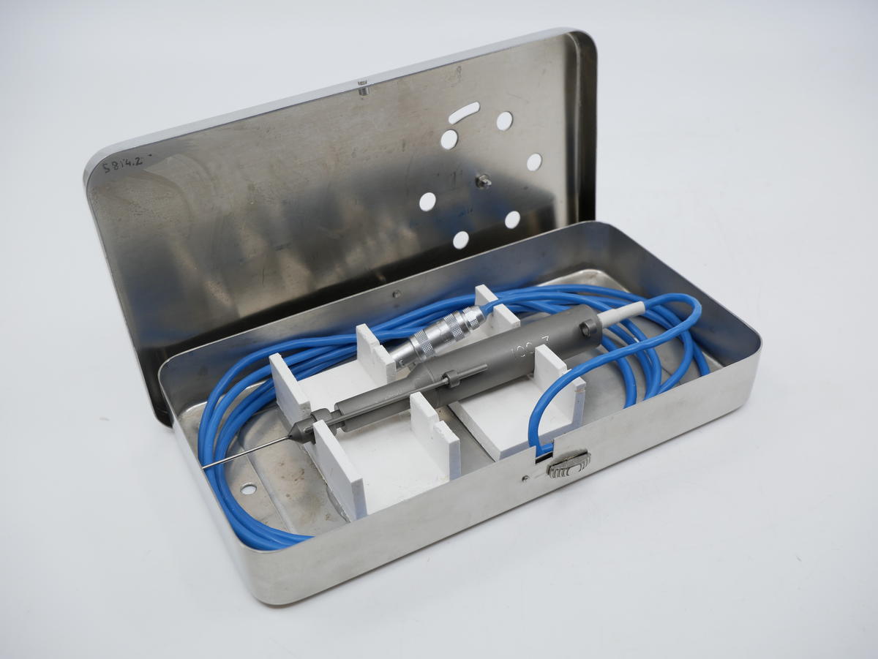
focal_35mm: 36
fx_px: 913
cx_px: 439
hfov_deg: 51.3
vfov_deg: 39.7
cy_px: 330
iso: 200
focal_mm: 18
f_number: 6.3
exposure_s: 1/100
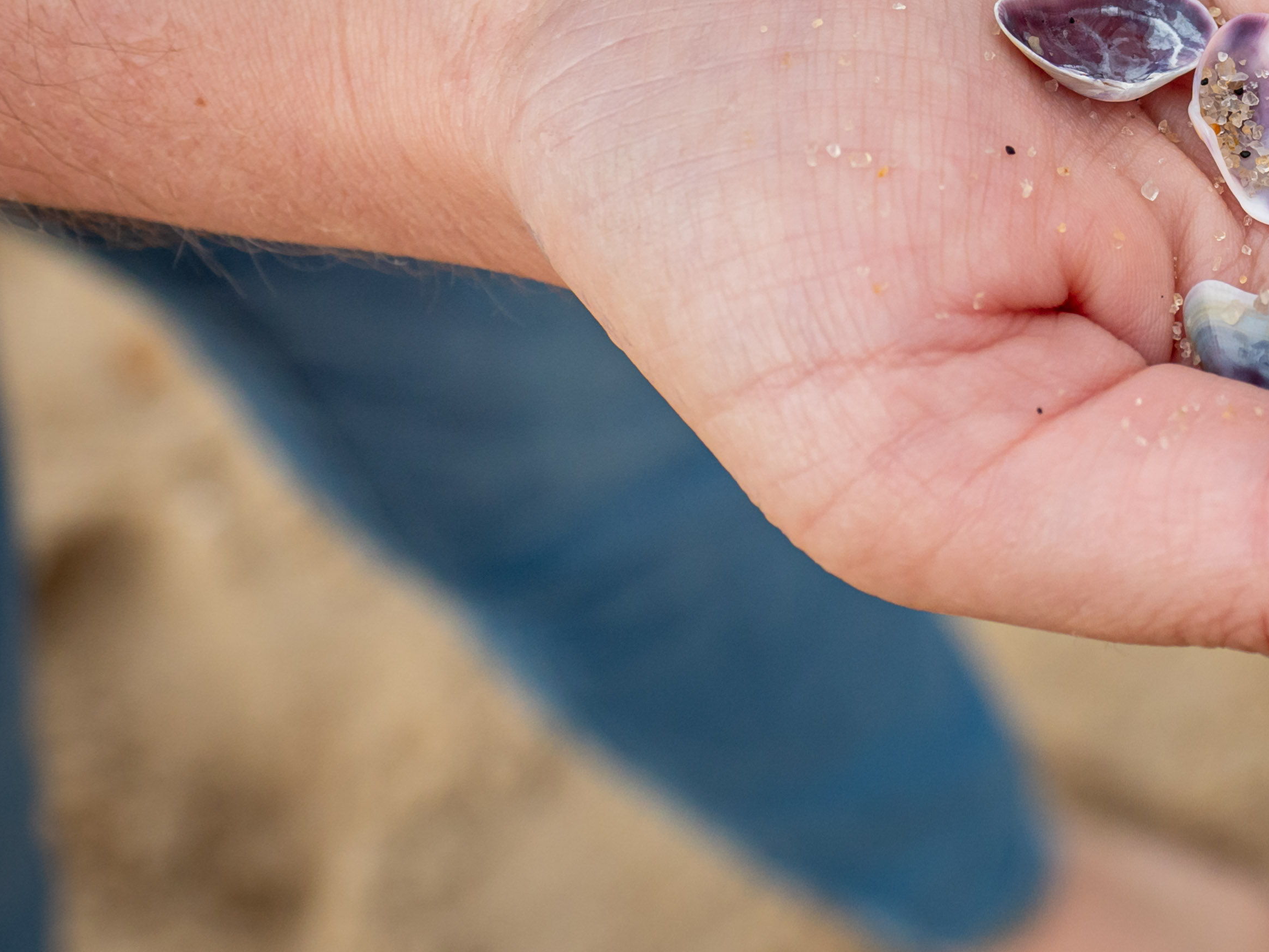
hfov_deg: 18.4
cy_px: 57
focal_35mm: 103
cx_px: 1349
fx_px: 3776
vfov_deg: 14.2
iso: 250
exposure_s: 1/400
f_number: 4
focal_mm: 23
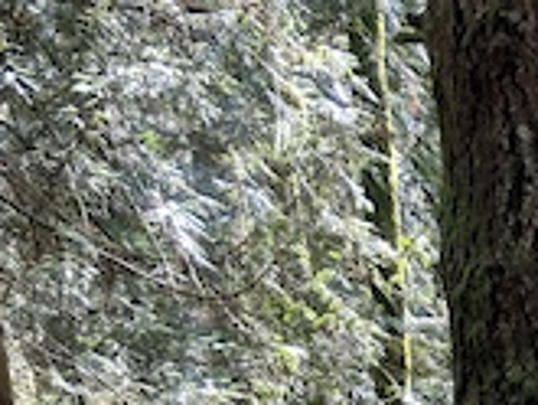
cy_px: 839
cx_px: 737
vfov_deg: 10.3
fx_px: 2037
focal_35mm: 131
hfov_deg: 14.3
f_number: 1.8
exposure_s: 1/120
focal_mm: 4.44
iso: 109
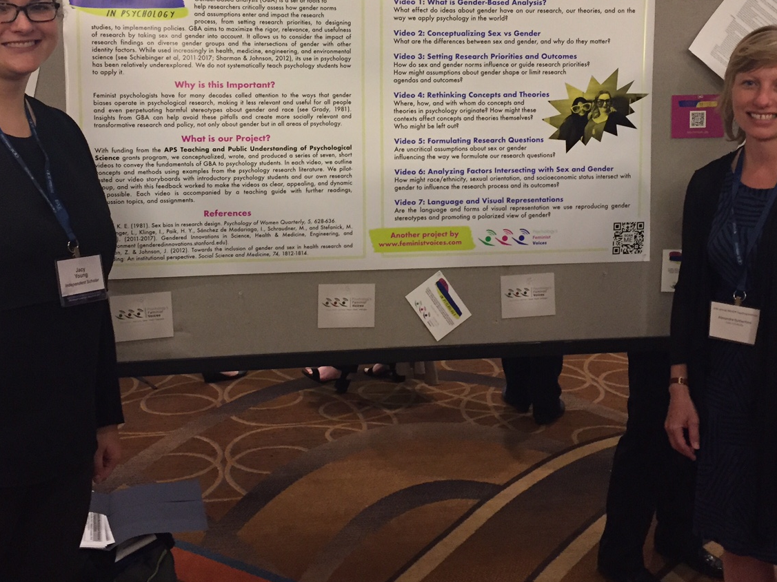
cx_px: 374
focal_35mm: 42
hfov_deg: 44.8
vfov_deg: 33.9
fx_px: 943
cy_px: 169
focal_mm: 4.15
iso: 250
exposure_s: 1/17
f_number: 2.2
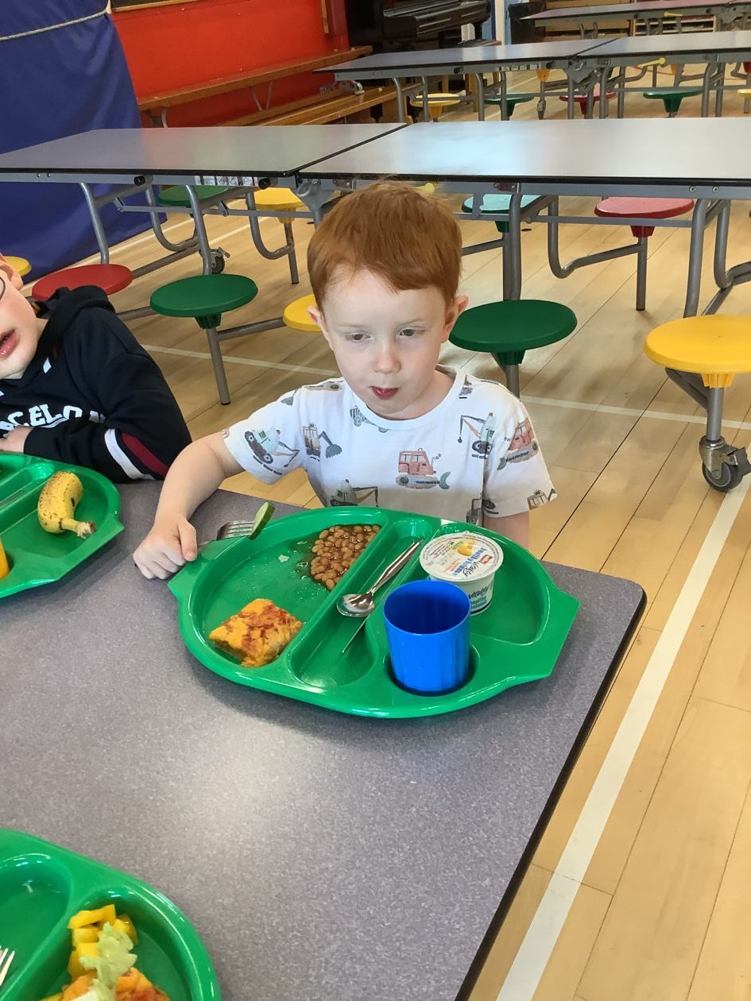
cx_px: 376
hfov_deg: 45.4
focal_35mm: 31
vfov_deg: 58.4
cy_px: 500
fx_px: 897
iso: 100
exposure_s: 1/60
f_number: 2.4
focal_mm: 3.3
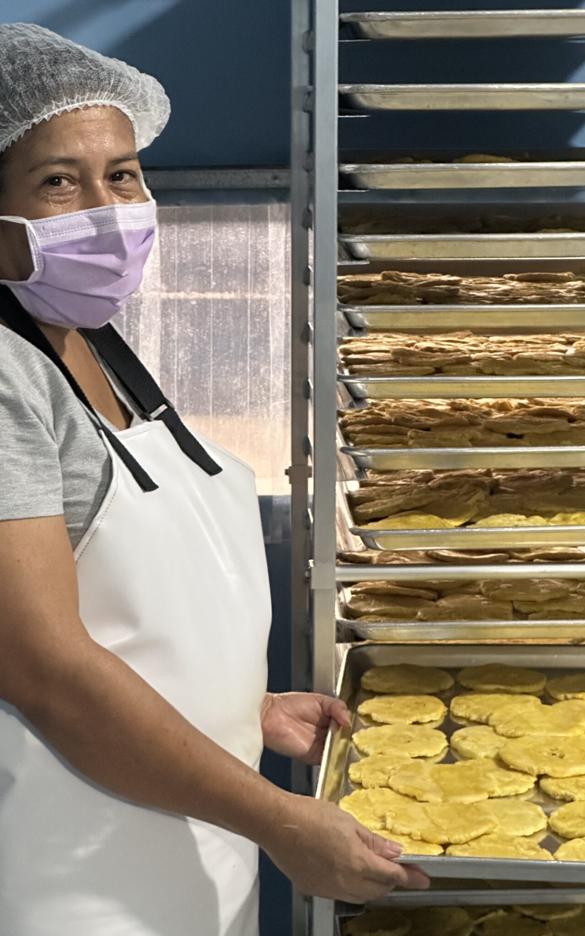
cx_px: 311
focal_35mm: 82
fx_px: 2092
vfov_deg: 25.2
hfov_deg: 15.9
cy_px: 469
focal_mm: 9
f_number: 2.8
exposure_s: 1/41
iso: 1250
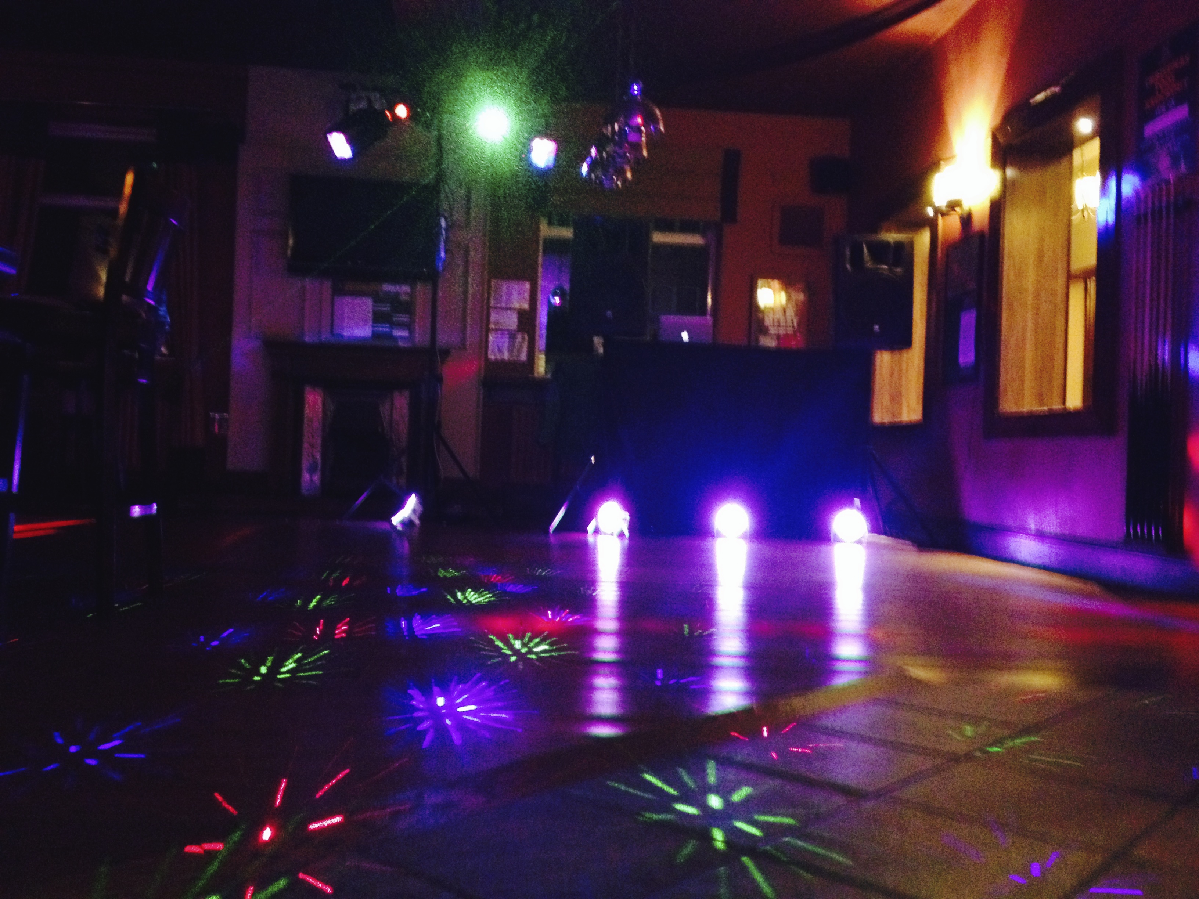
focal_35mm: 35
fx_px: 1212
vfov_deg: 40.7
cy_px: 450
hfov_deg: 52.6
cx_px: 600
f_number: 2.4
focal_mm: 4.28
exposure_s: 1/15
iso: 800
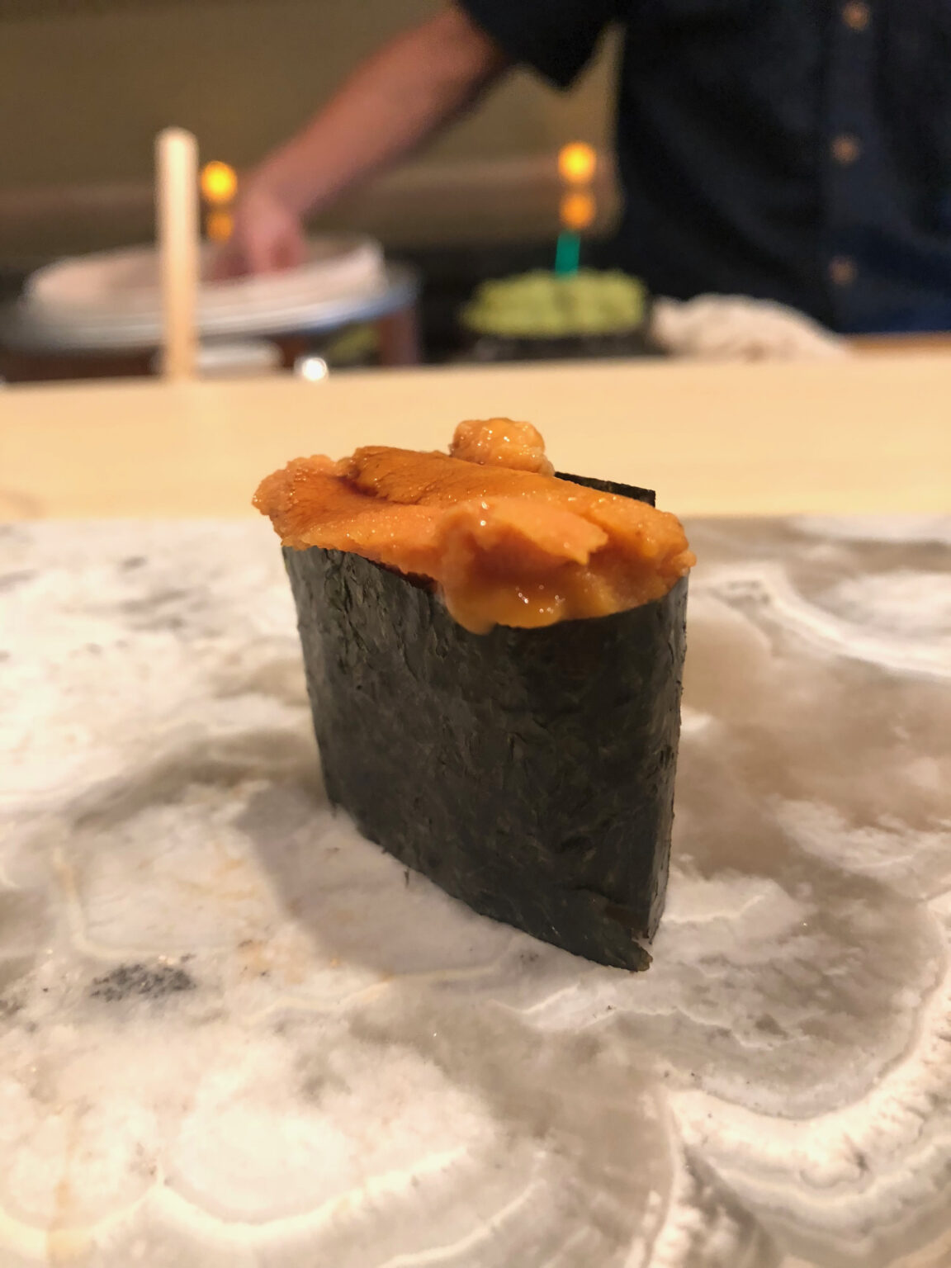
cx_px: 476
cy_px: 634
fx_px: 1026
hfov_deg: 49.7
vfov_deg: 63.4
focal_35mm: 28
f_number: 1.8
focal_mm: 3.99
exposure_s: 1/5
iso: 100
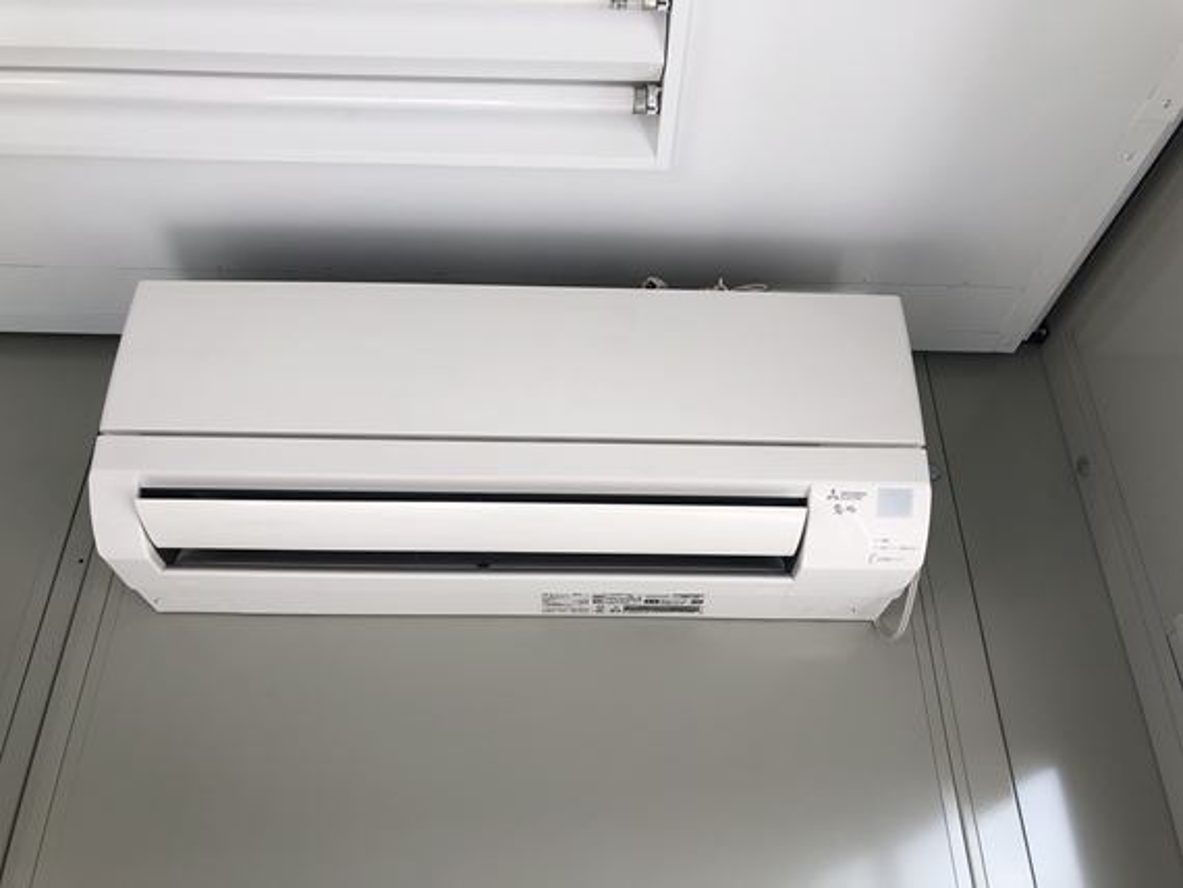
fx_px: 957
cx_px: 592
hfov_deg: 63.4
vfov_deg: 49.8
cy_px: 444
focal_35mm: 28
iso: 20
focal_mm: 3.99
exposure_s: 1/294
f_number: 1.8
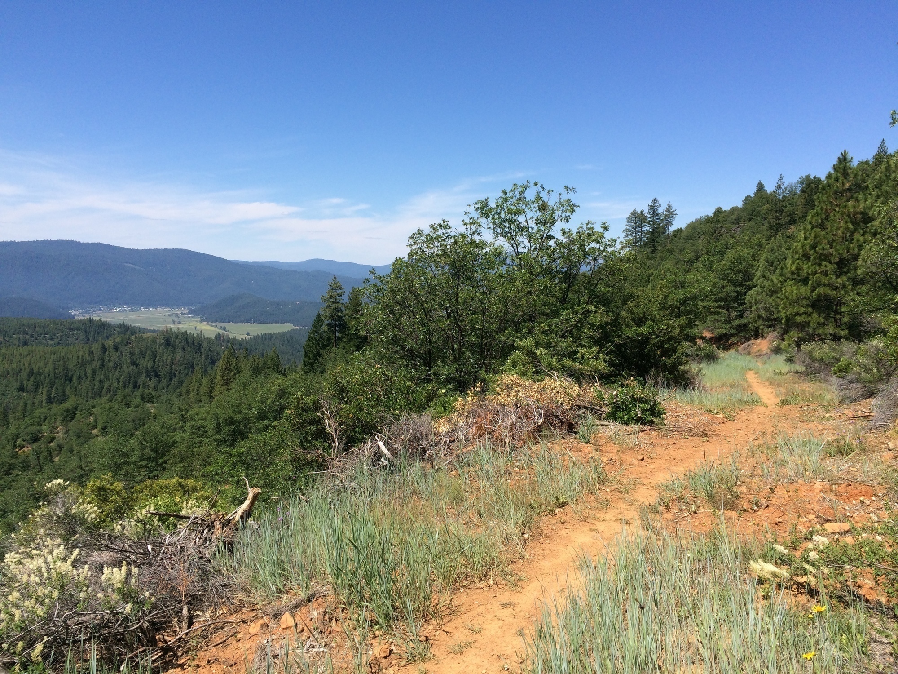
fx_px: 752
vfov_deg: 48.2
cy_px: 337
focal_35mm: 29
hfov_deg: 61.7
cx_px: 449
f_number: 2.2
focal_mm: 4.15
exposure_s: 1/1953
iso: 32
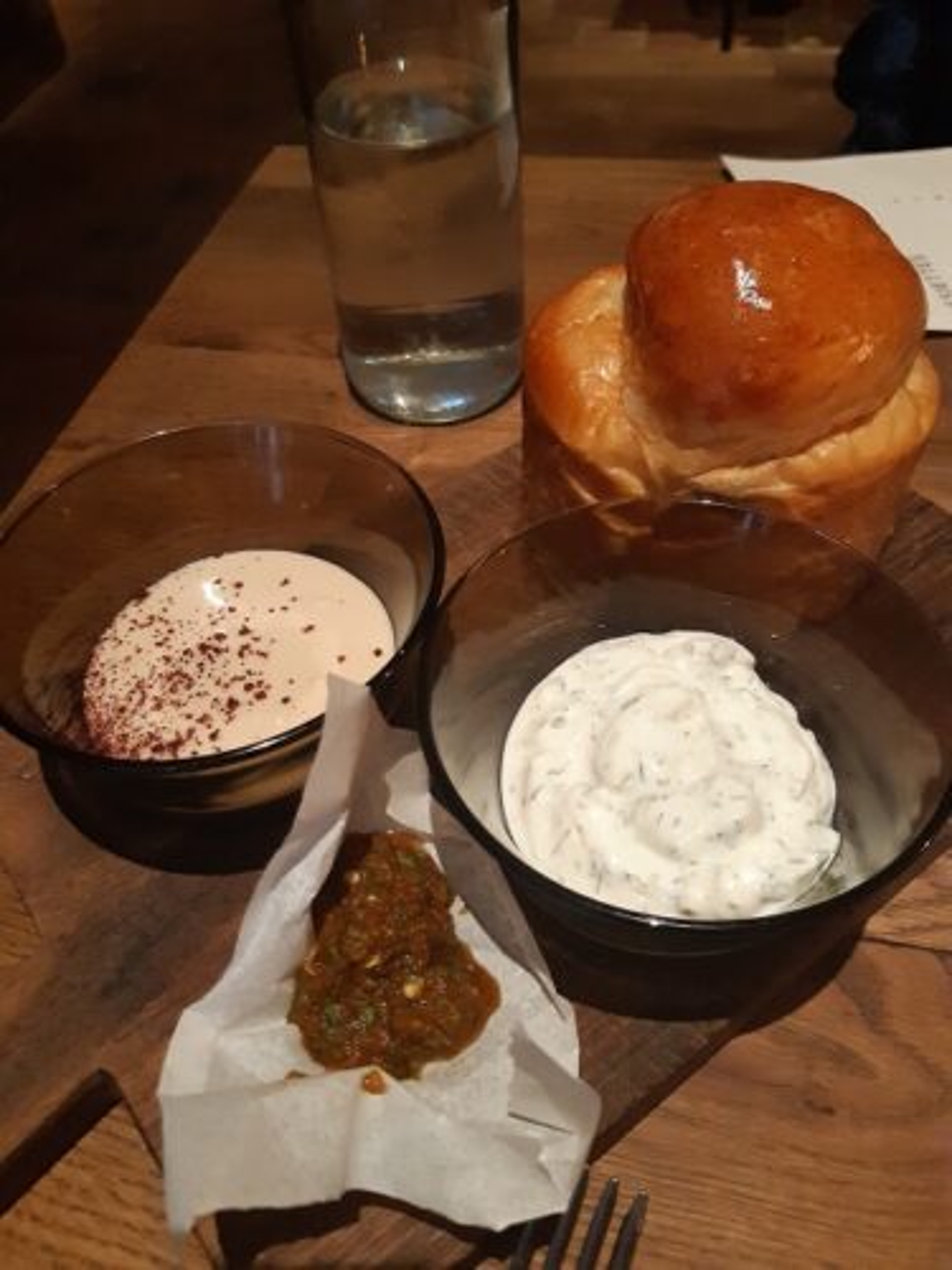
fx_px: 953
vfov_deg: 67.3
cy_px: 635
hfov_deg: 53.1
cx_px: 476
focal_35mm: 26
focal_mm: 3.92
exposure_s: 1/25
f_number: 1.7
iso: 500
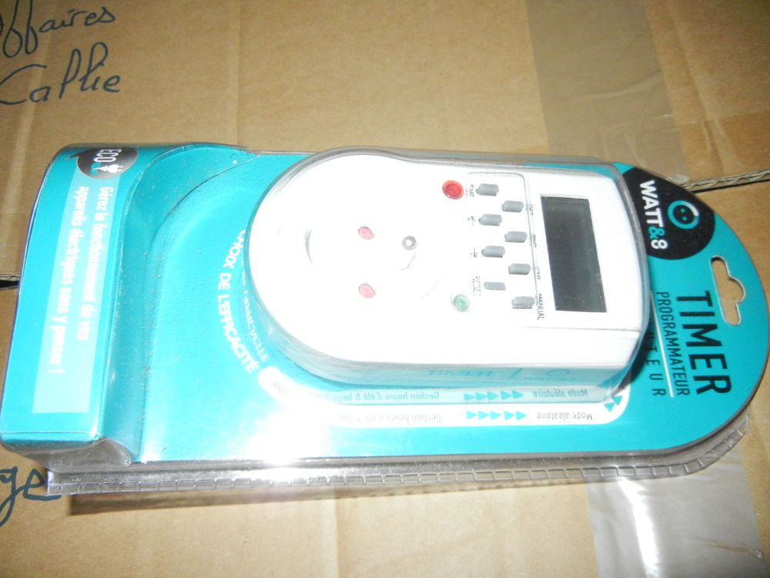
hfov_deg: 60.0
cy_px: 289
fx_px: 667
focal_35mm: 30
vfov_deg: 46.8
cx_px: 385
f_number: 3.5
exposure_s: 1/30
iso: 800
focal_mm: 5.4
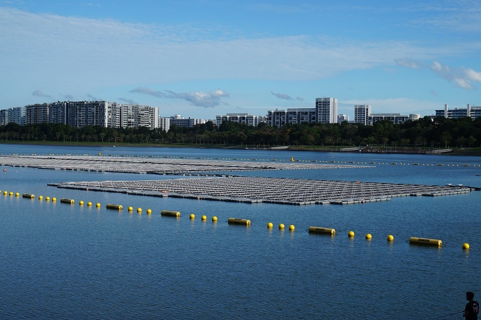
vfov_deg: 23.8
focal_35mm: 57
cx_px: 240
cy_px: 160
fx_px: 761
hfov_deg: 35.1
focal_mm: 38
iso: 100
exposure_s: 1/125
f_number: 14
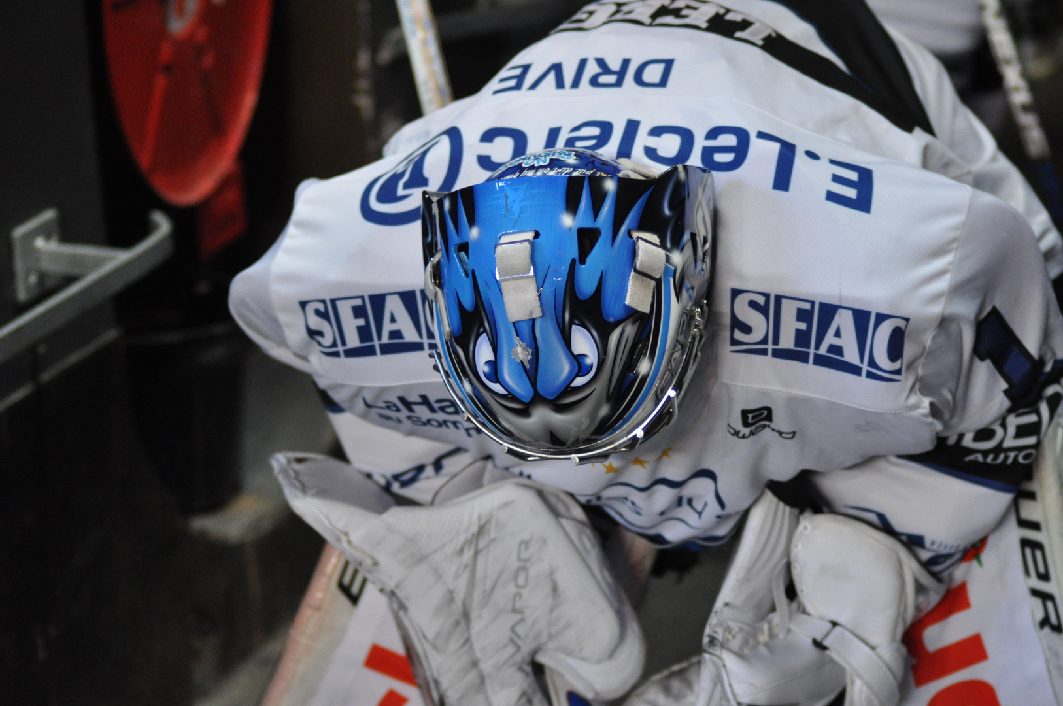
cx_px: 532
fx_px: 3097
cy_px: 353
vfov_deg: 13.0
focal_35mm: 105
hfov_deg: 19.5
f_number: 2.8
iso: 1600
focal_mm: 70
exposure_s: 1/160
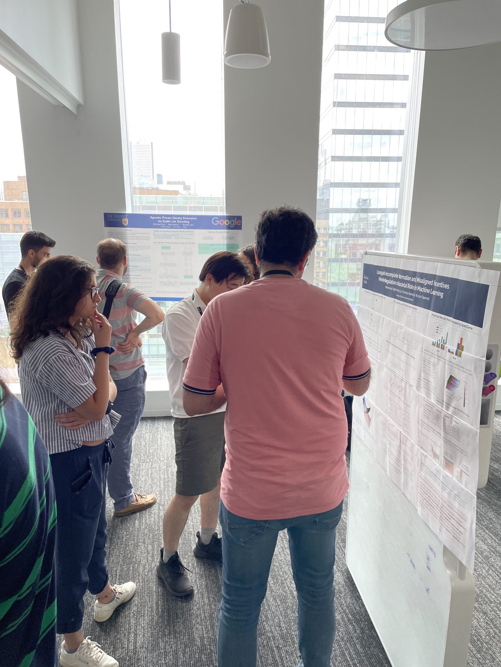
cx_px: 250
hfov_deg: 53.1
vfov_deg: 67.3
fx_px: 502
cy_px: 334
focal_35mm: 26
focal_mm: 4.2
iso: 50
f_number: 1.6
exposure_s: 1/121
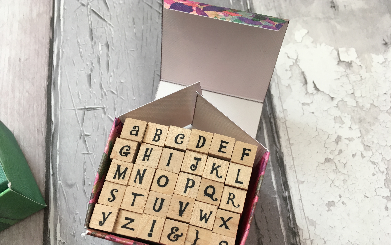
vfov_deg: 40.5
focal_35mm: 31
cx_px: 196
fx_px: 330
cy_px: 141
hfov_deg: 61.2
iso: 32
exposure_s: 1/33
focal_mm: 4.15
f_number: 2.2
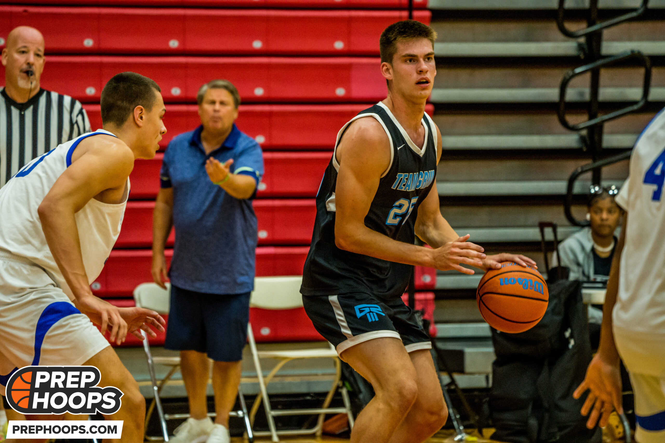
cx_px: 332
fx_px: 4673
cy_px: 222
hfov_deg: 8.1
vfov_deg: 5.4
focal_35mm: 253
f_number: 5.6
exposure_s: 1/500
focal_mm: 253
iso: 12800
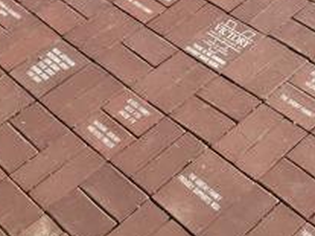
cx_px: 385
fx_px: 764
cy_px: 3
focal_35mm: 84
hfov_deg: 21.5
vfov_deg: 17.2
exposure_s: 1/964
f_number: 2.2
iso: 32
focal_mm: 4.15
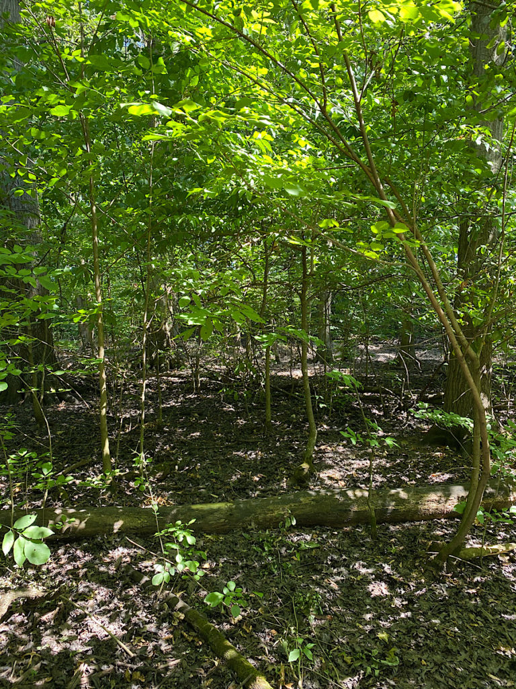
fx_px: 517
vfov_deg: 67.3
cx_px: 258
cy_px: 344
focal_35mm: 26
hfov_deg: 53.1
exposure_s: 1/122
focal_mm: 4.25
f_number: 1.8
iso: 50
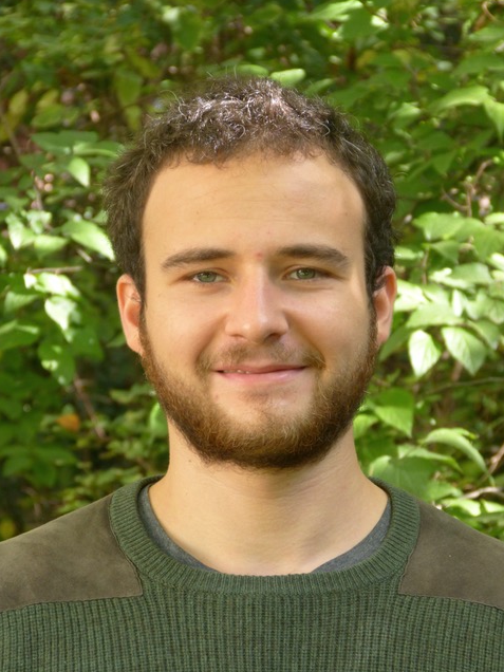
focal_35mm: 168
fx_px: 3261
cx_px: 251
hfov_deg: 8.8
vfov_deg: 11.8
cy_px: 335
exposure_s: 1/80
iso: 125
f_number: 3.7
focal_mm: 27.3
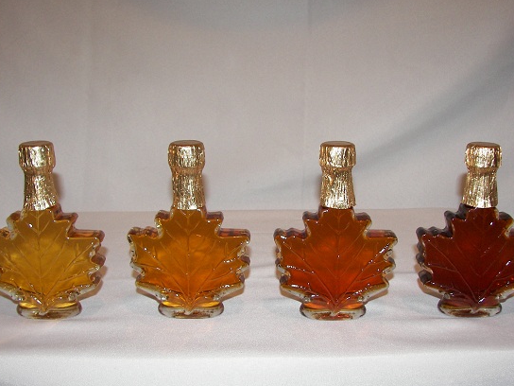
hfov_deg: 43.8
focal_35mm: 43
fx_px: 638
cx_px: 263
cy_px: 211
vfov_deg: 33.6
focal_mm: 6
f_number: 2.8
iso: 100
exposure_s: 1/30
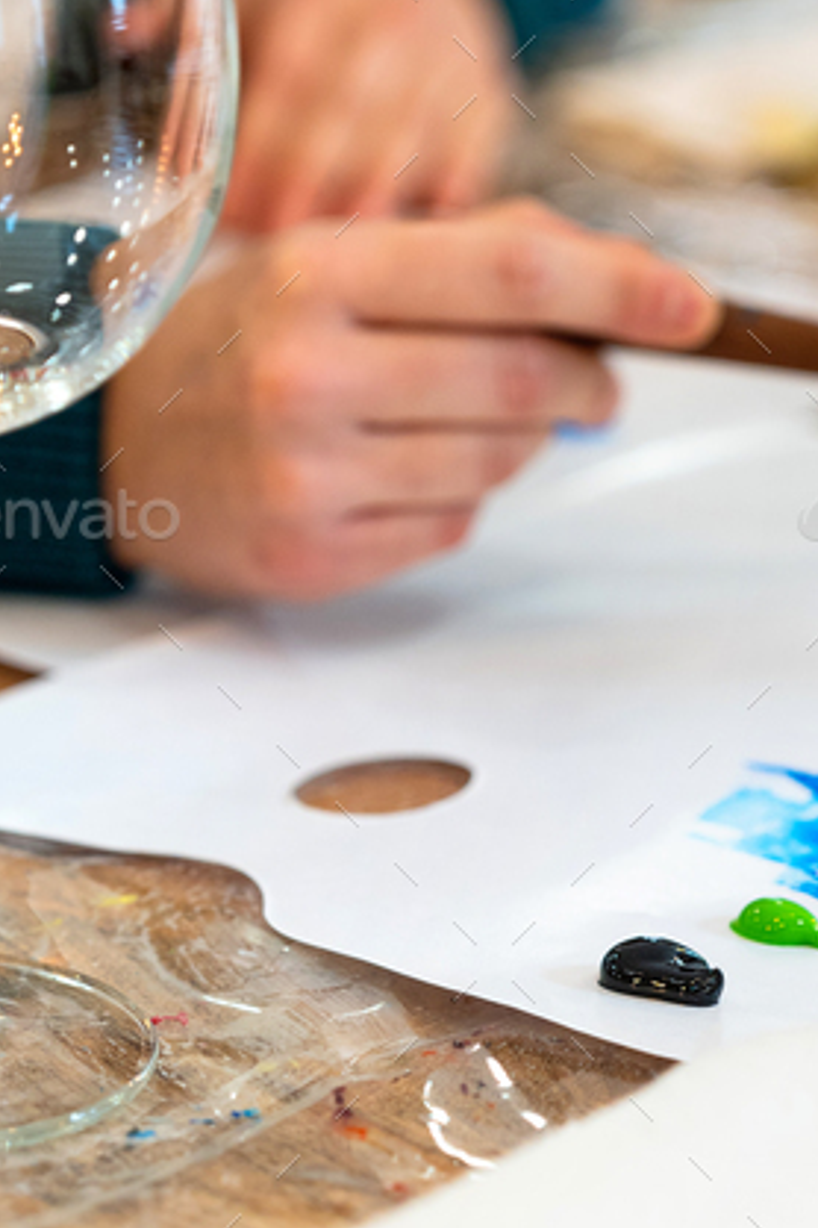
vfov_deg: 12.9
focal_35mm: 159
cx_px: 480
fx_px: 5419
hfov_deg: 8.6
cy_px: 496
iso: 800
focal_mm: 75
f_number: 2.8
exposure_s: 1/200
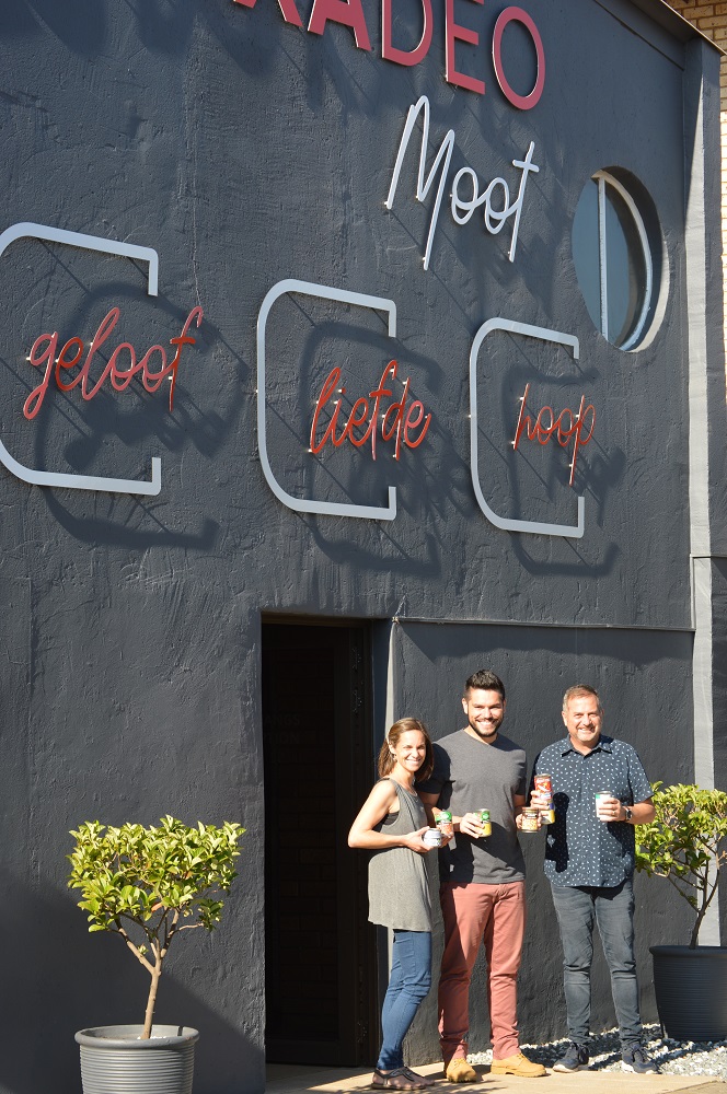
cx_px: 364
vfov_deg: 24.6
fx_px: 2506
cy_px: 547
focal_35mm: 82
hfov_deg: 16.5
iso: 100
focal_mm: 55
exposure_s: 1/160
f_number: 6.3
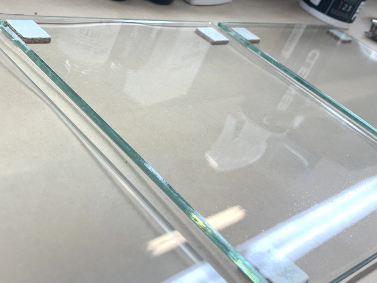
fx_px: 577
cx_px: 121
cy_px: 112
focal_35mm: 53
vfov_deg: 27.5
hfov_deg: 35.8
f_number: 1.8
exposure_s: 1/100
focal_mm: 4.25
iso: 50
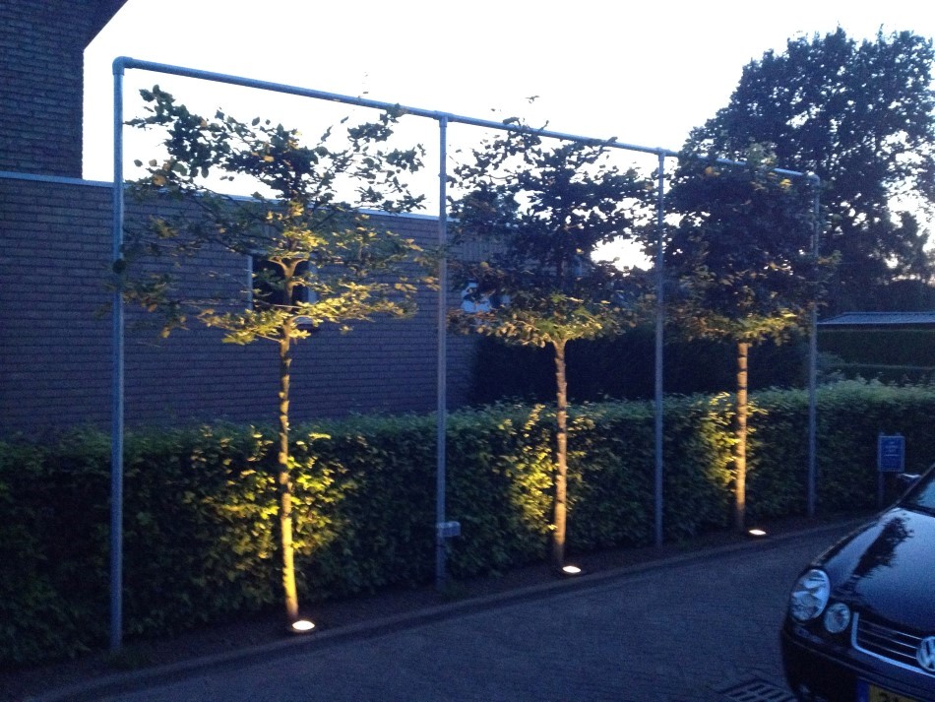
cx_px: 468
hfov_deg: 52.6
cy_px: 351
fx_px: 946
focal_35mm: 35
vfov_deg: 40.7
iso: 500
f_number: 2.4
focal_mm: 4.28
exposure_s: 1/15
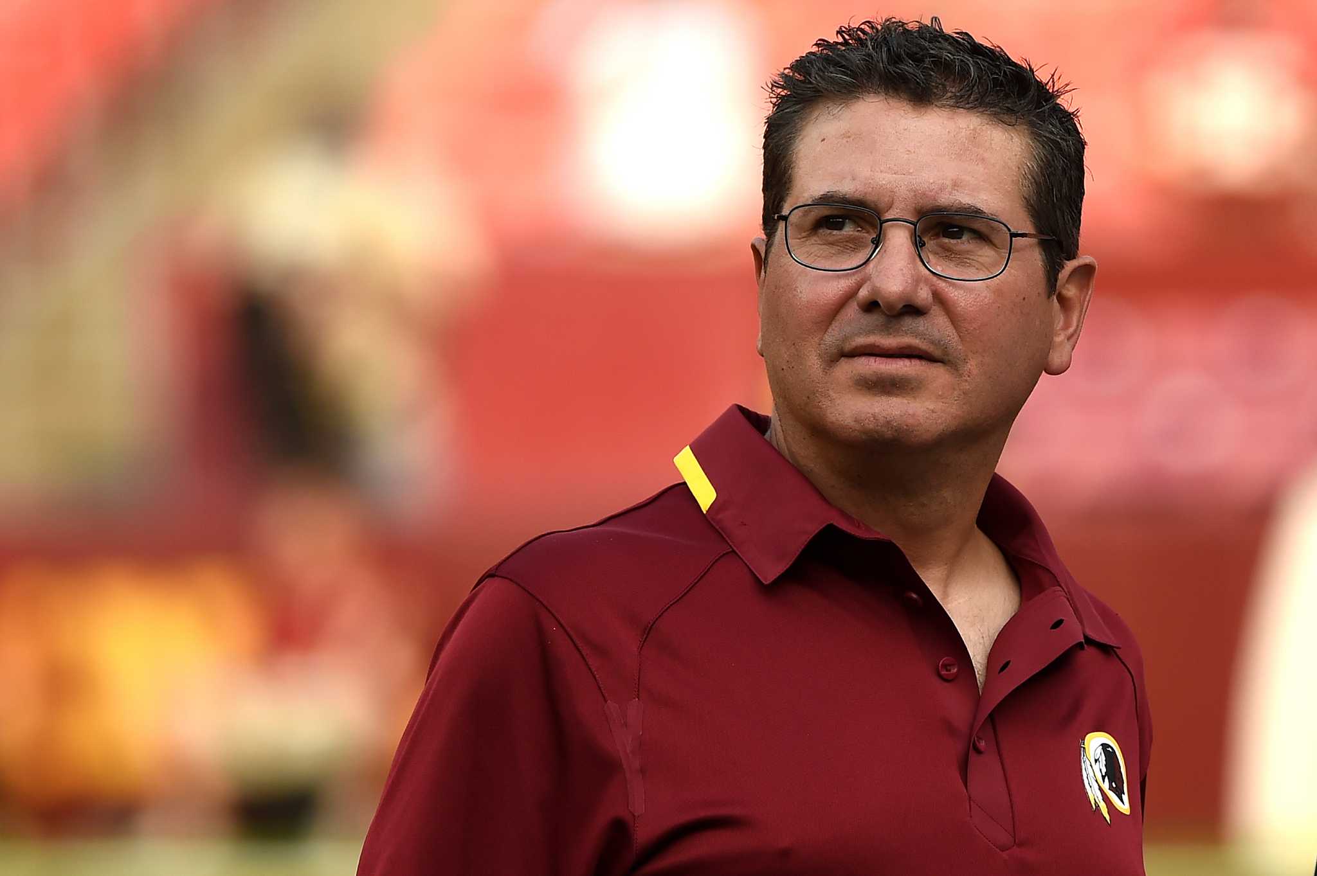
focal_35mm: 400
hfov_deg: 5.2
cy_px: 438
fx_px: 14624
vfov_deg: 3.4
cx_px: 658
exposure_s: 1/800
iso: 400
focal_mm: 400
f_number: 6.3
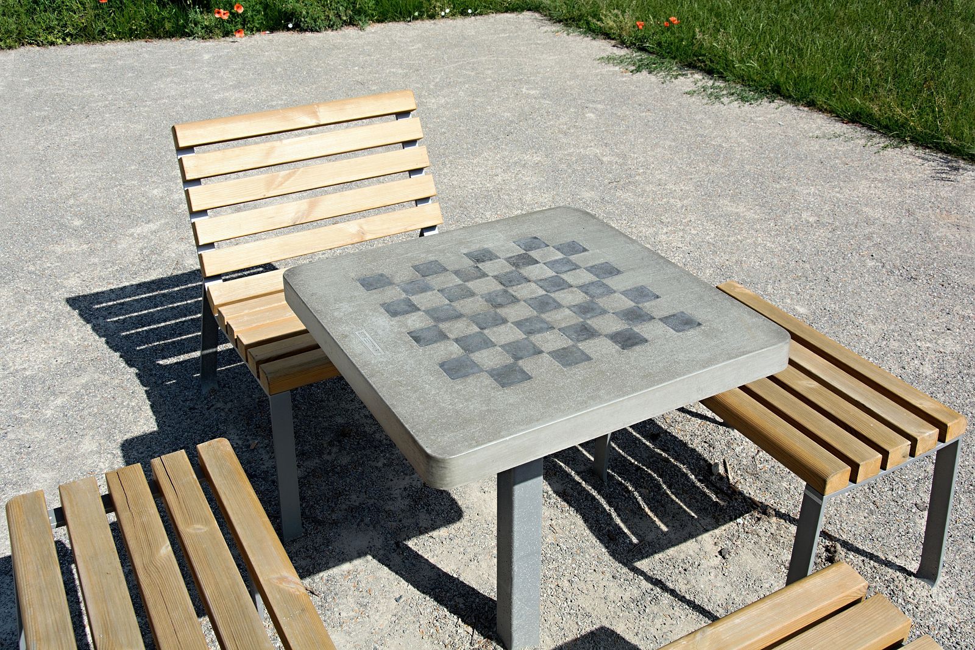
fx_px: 1015
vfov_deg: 35.5
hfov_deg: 51.3
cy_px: 325
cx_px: 488
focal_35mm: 38
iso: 100
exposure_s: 1/250
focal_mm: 25
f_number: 8
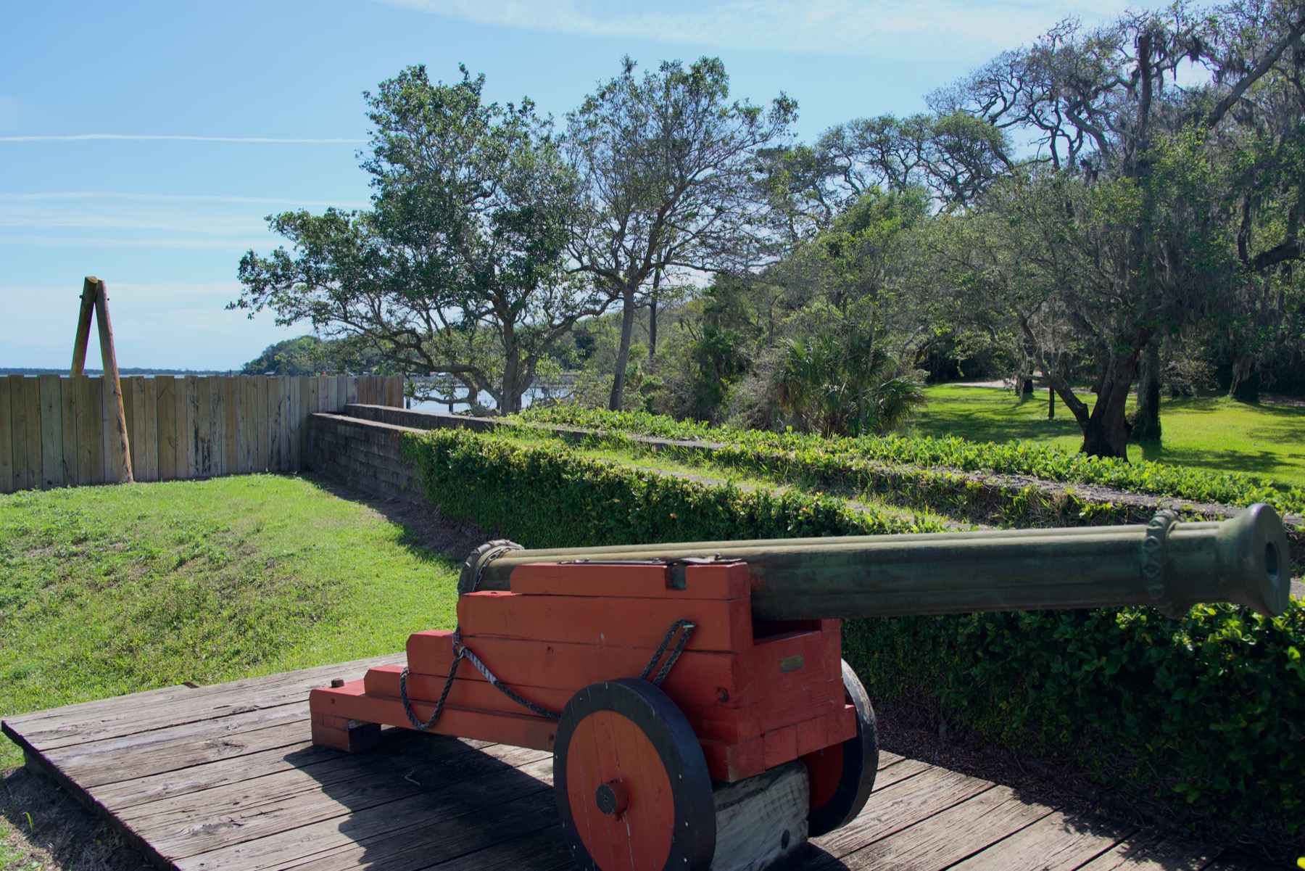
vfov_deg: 41.1
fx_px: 1160
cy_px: 436
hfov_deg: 58.7
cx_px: 652
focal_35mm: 32
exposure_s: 1/250
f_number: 5.6
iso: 180
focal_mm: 32
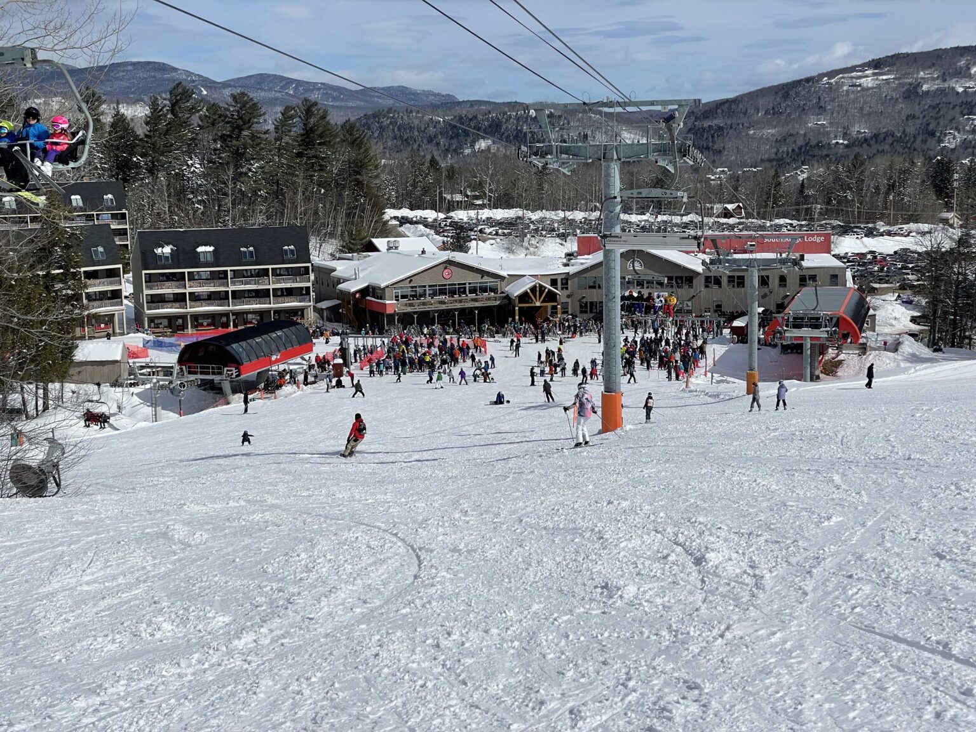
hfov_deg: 36.8
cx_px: 488
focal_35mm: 52
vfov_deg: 28.0
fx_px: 1466
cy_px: 366
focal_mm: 6
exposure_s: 1/9524
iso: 32
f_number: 2
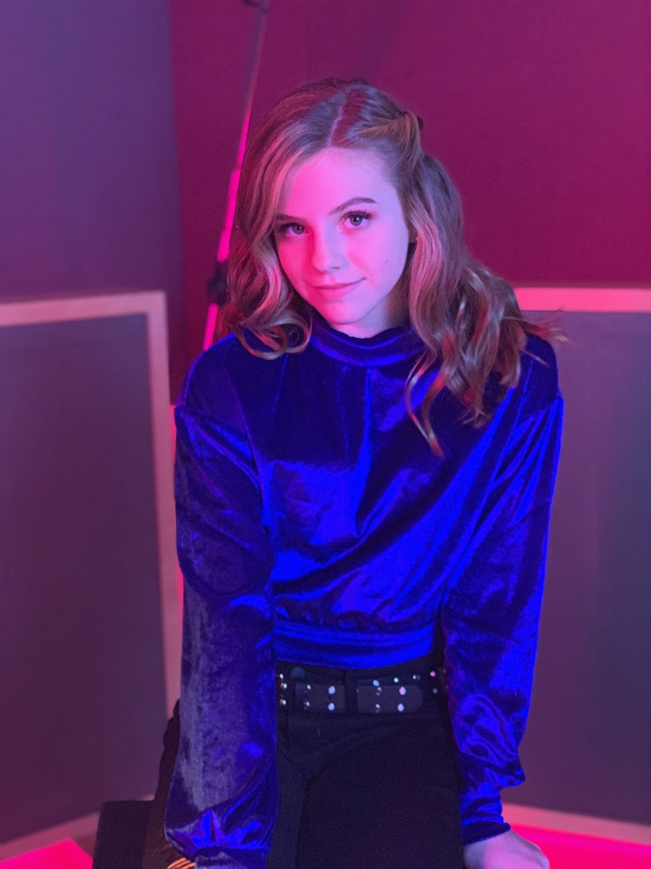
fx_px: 1304
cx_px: 326
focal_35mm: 52
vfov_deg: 36.8
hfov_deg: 28.0
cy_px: 434
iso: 500
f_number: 2.4
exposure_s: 1/40
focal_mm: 6
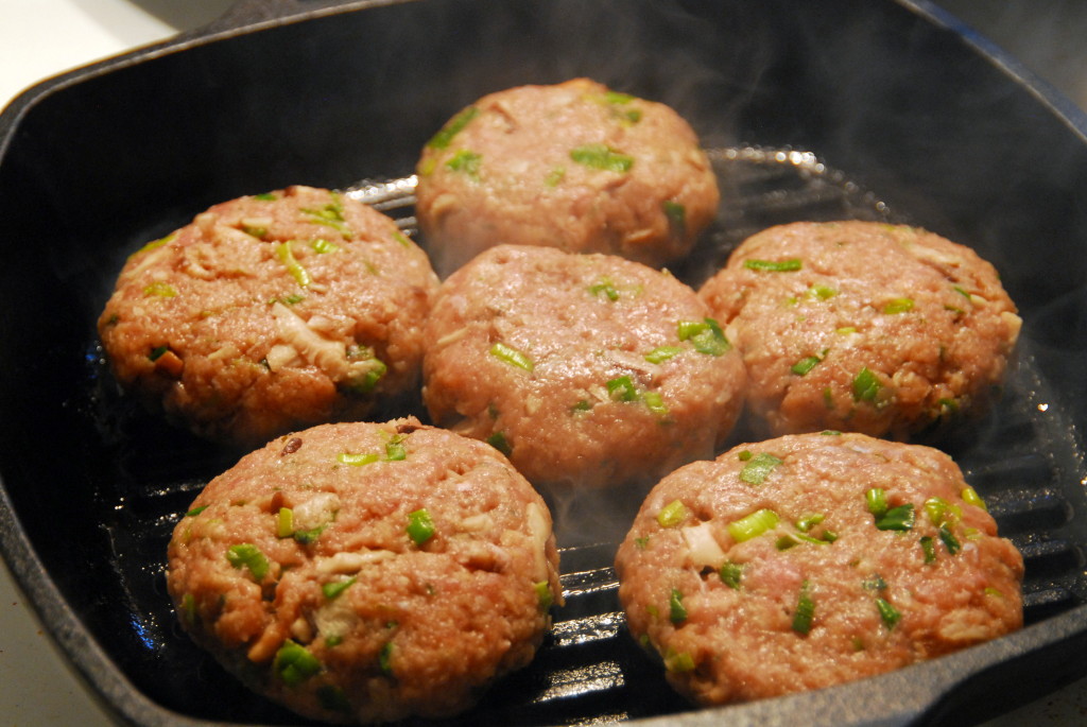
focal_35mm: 87
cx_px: 544
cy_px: 364
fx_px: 2629
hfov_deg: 23.4
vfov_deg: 15.7
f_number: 5
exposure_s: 1/20
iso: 800
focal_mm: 58
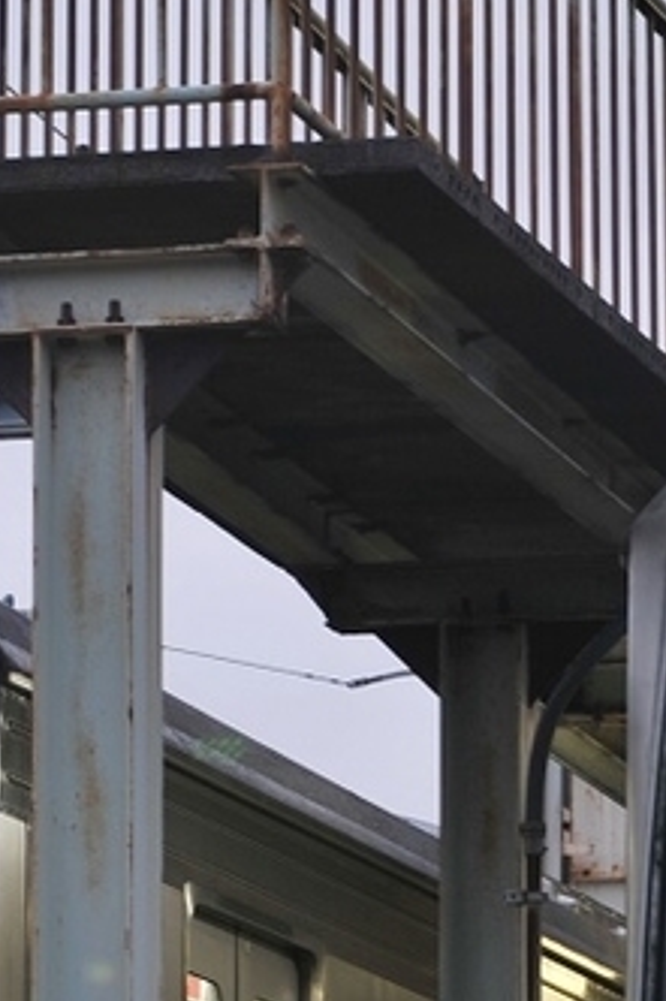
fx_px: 7028
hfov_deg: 5.4
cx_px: 533
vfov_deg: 8.1
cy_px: 1102
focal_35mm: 253
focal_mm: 70
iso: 250
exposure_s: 1/8
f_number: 7.1
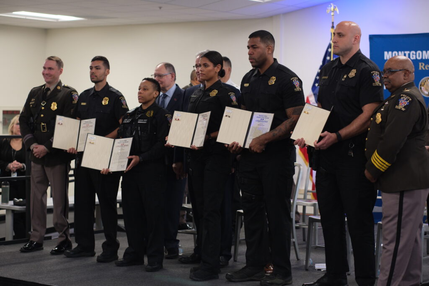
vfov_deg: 16.3
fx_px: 1001
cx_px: 214
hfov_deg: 24.2
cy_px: 143
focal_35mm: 84
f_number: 2.2
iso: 800
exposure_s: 1/125
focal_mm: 56
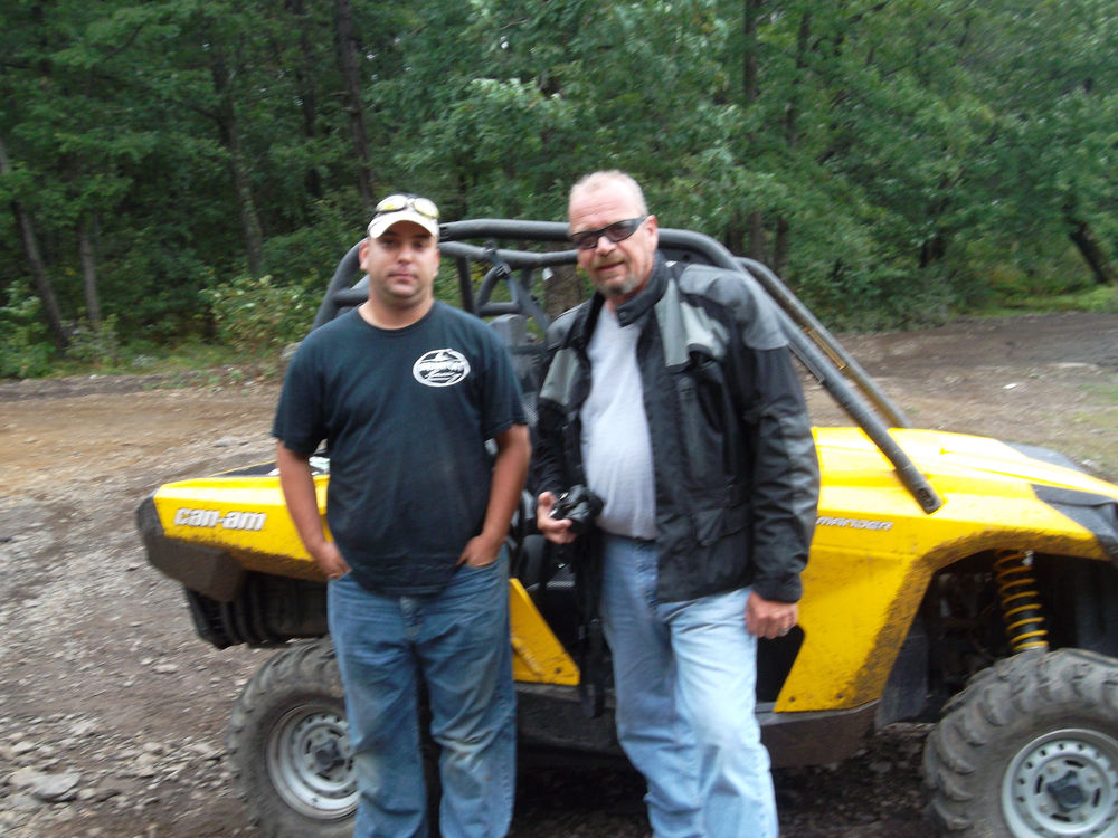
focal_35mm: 37
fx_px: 1195
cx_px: 559
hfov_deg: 50.1
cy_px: 419
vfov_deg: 38.7
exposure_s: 1/50
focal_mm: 6.6
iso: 160
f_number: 4
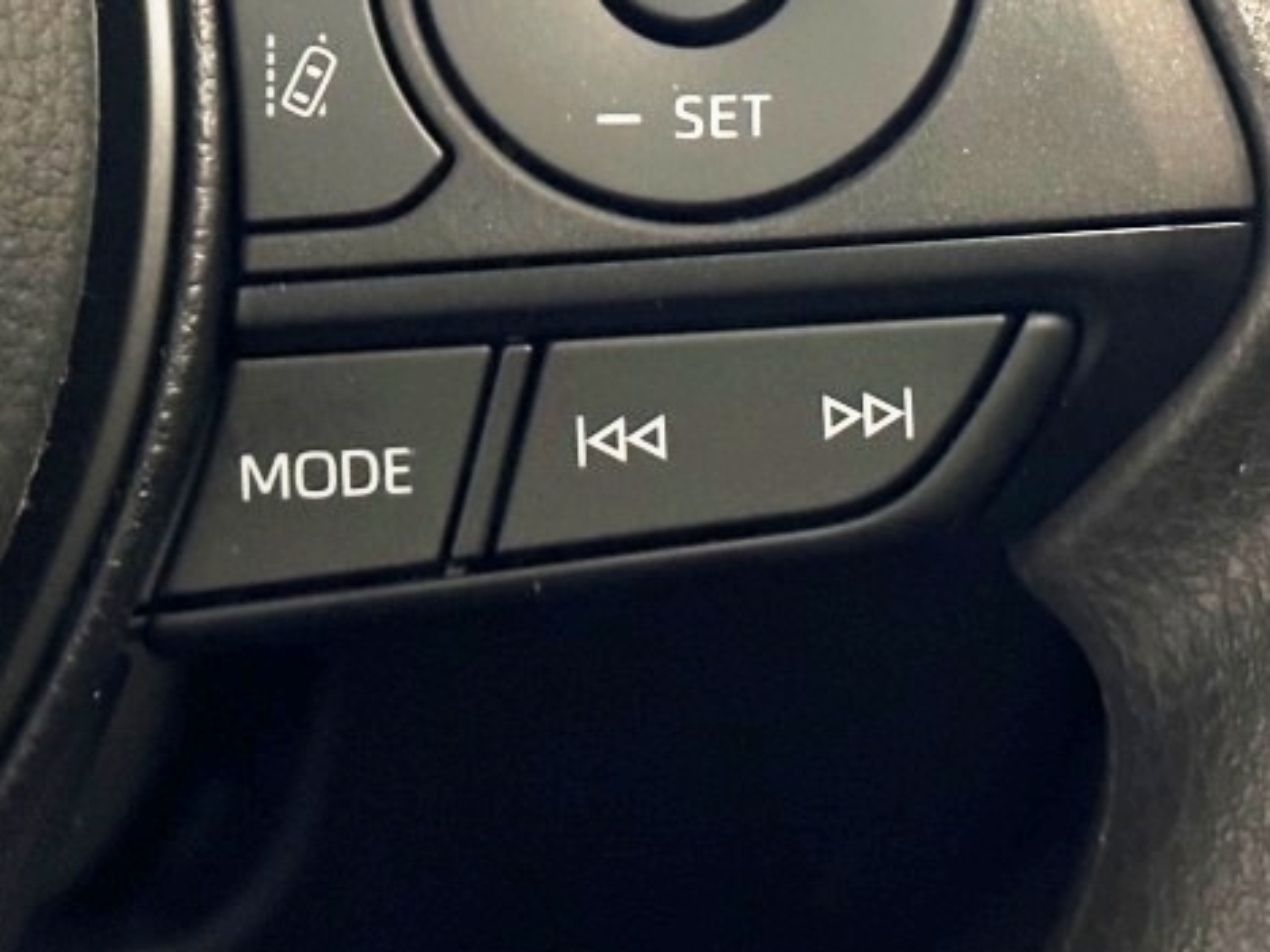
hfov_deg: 18.7
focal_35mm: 105
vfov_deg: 13.9
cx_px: 763
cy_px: -27
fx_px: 3852
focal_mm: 6.86
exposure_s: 1/24
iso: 640
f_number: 1.78
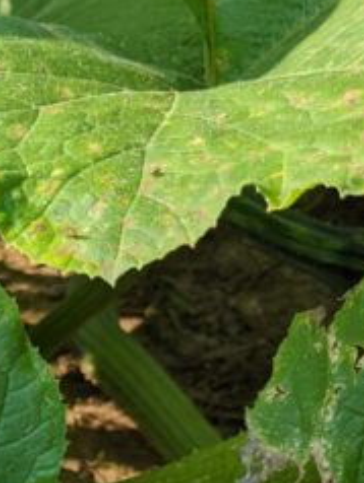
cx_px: -386
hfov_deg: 11.4
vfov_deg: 15.7
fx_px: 1623
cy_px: 698
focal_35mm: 116
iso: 45
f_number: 1.73
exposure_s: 1/1020
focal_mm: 4.38
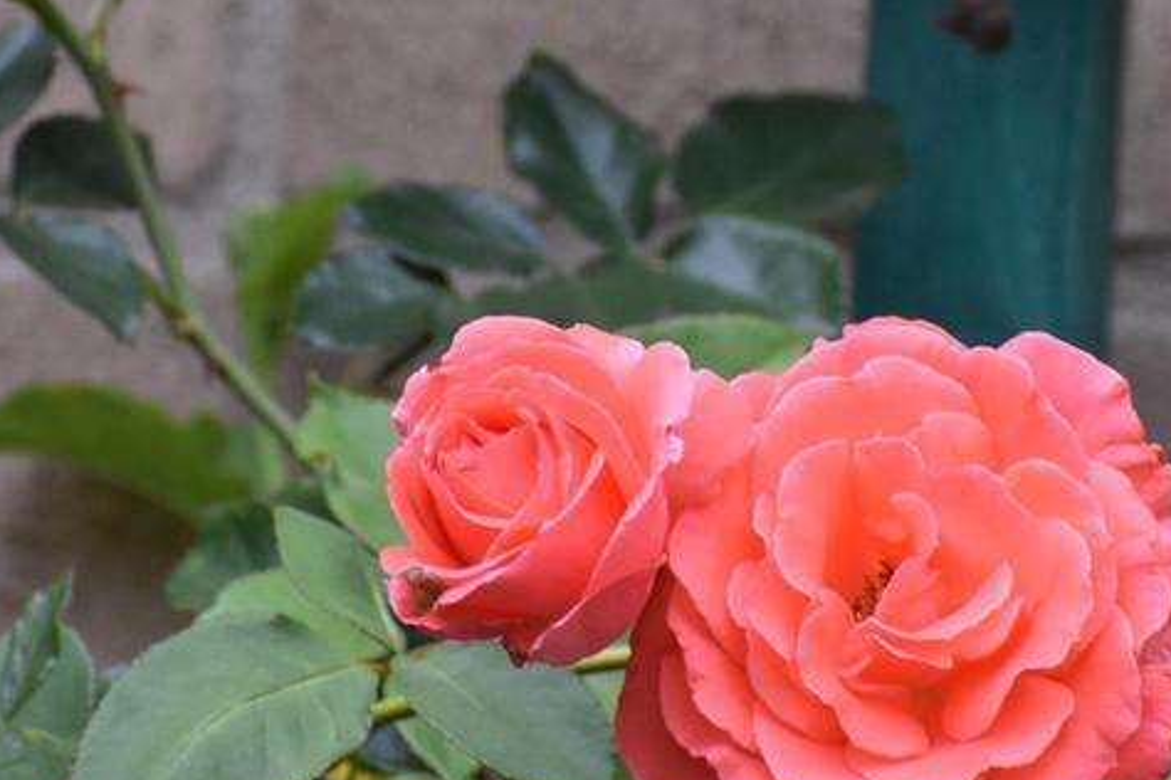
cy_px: 488
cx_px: 753
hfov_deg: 2.2
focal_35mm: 950
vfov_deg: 1.4
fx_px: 30899
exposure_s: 1/500
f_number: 6.3
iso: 2000
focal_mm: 300
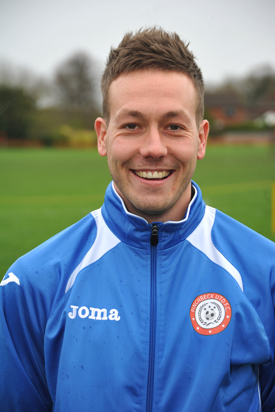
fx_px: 1376
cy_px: 206
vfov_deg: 17.1
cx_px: 138
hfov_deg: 11.4
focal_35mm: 120
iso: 500
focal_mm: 120
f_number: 6.3
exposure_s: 1/160
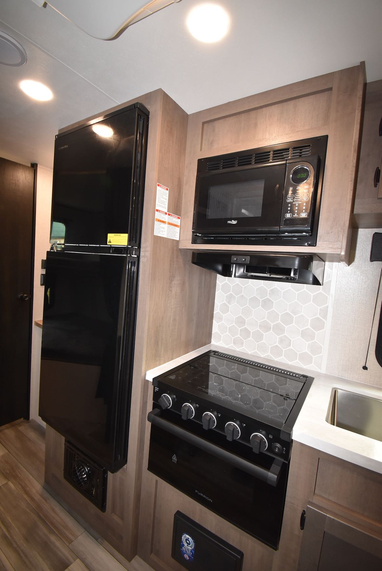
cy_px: 286
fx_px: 238
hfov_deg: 77.5
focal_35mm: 15
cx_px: 191
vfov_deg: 100.3
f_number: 4.5
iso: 1400
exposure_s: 1/60
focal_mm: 10
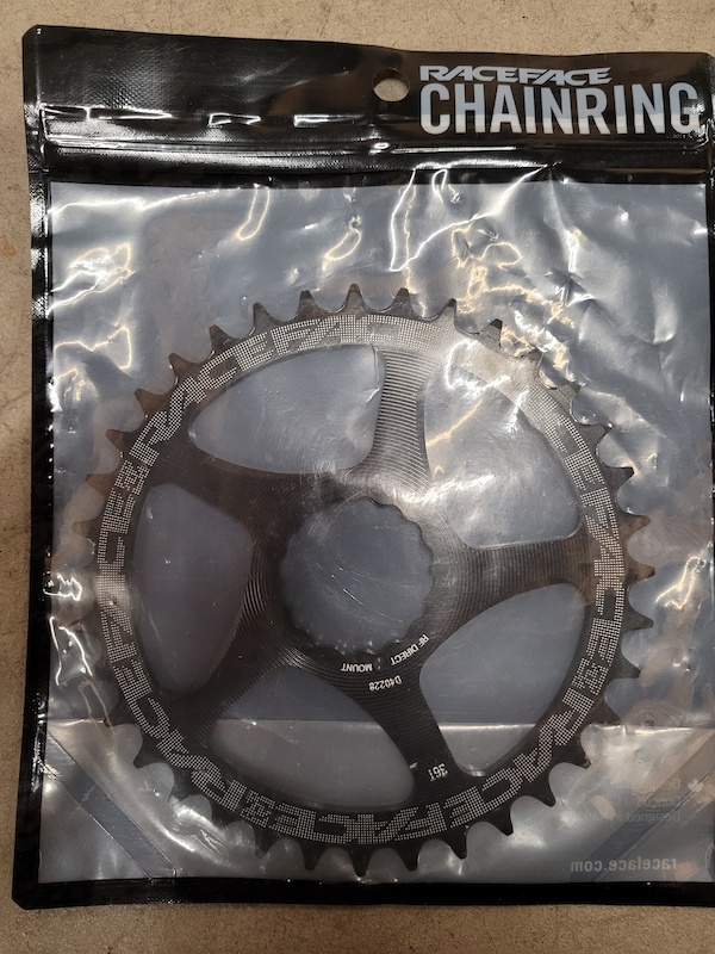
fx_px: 716
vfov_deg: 67.3
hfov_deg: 53.1
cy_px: 477
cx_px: 358
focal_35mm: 26
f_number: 1.8
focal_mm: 5.4
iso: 400
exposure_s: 1/40
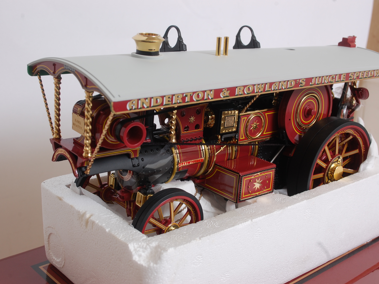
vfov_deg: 29.7
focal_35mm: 49
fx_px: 536
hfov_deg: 38.9
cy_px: 142
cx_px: 181
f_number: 9
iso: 200
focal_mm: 30
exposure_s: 1/60
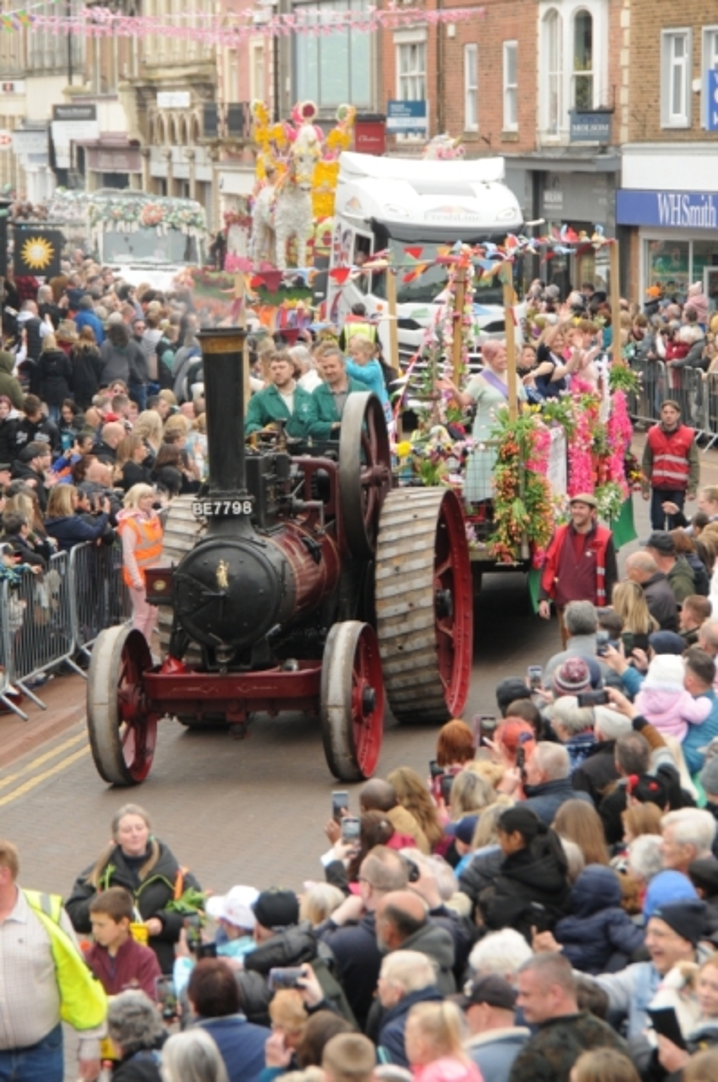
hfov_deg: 9.1
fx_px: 4503
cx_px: 359
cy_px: 541
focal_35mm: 150
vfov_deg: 13.7
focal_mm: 100
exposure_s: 1/250
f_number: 9
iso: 640
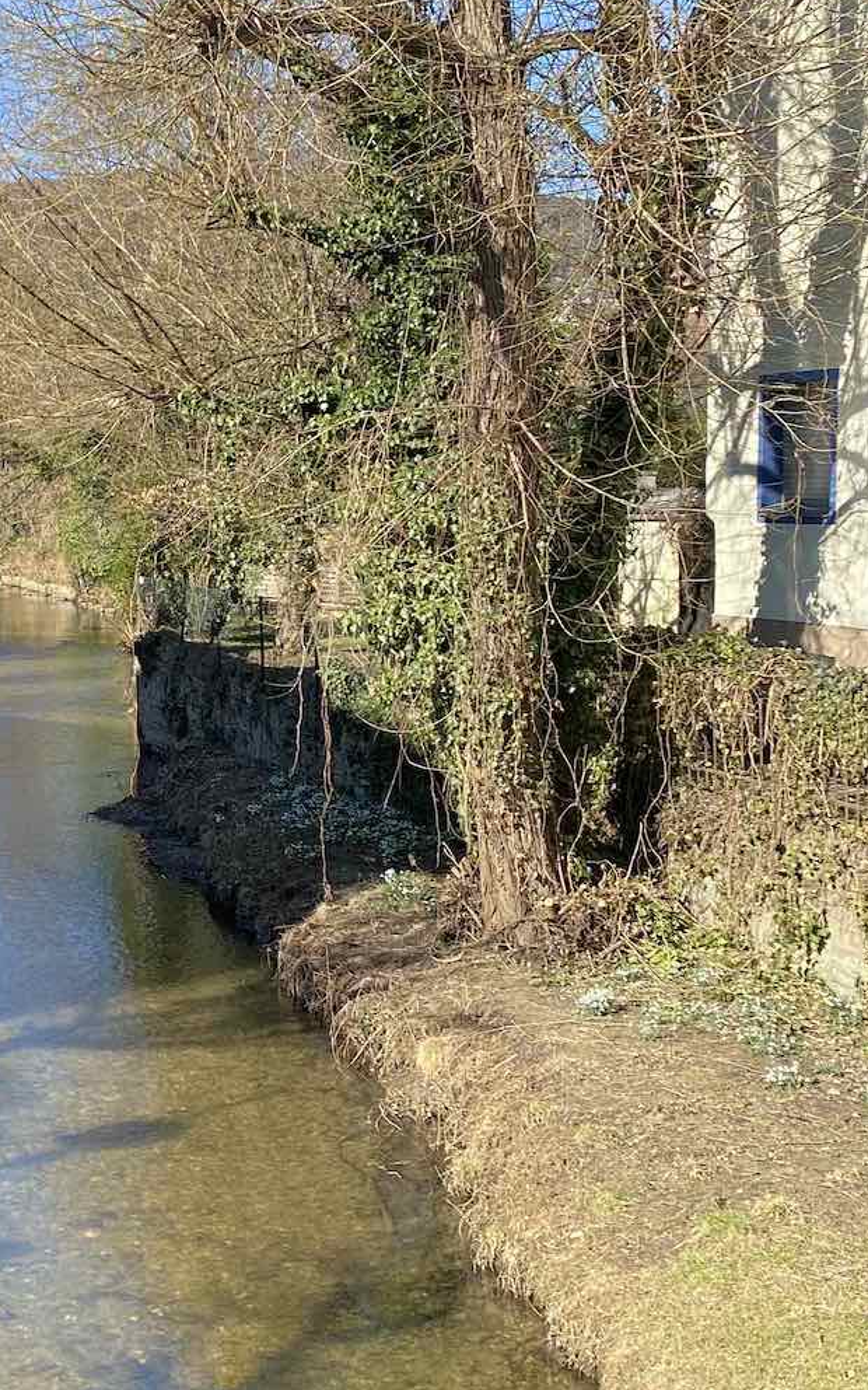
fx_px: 2120
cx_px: -185
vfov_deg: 36.3
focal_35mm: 56
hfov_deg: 21.4
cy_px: 654
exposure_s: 1/1063
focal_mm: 4.25
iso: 32
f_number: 1.8
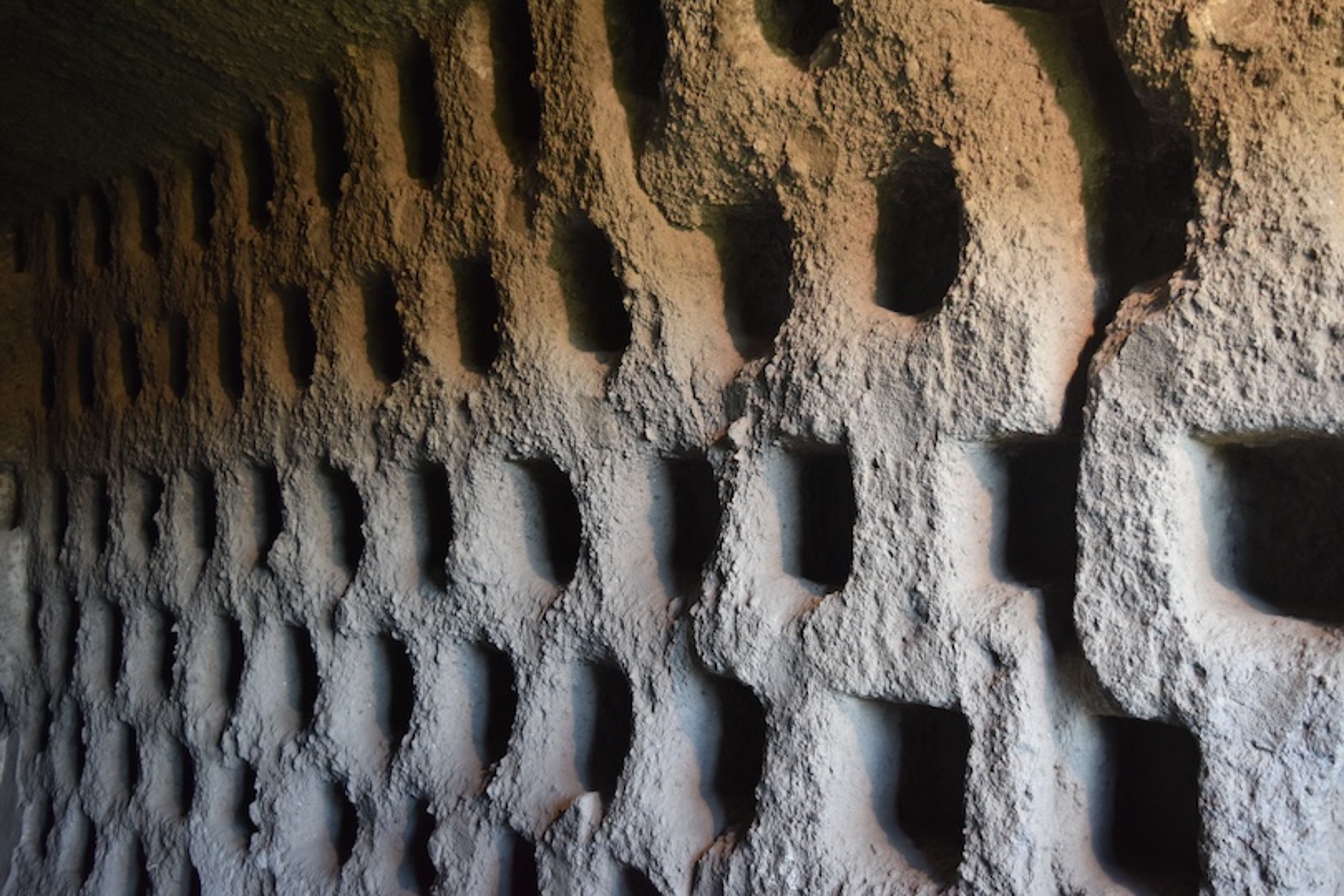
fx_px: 1344
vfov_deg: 36.9
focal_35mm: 36
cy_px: 448
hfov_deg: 53.1
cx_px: 672
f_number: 4
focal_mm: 24
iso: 1250
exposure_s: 1/60
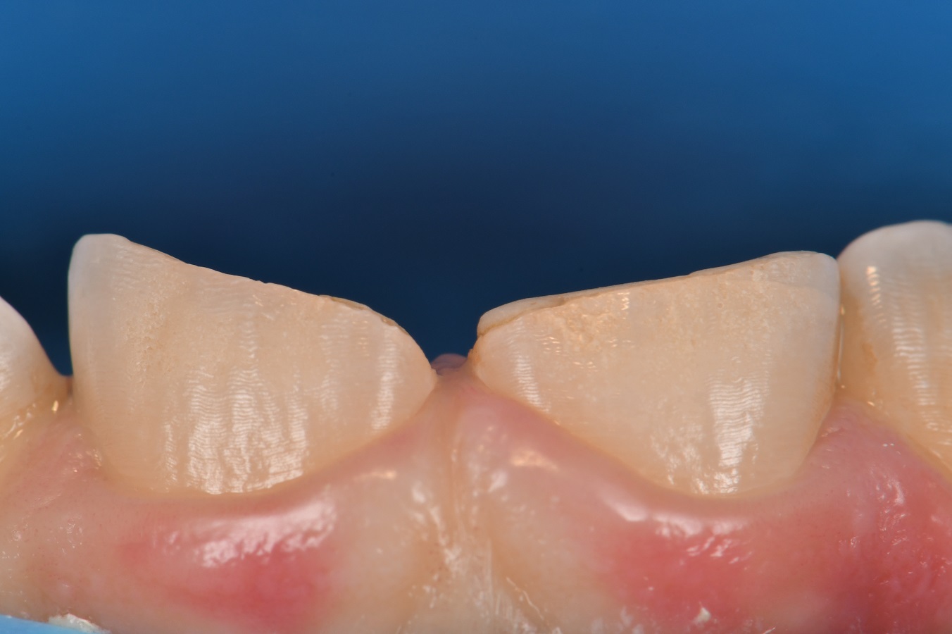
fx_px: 4150
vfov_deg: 8.7
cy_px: 317
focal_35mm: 157
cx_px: 476
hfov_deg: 13.1
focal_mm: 105
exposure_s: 1/160
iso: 200
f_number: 32
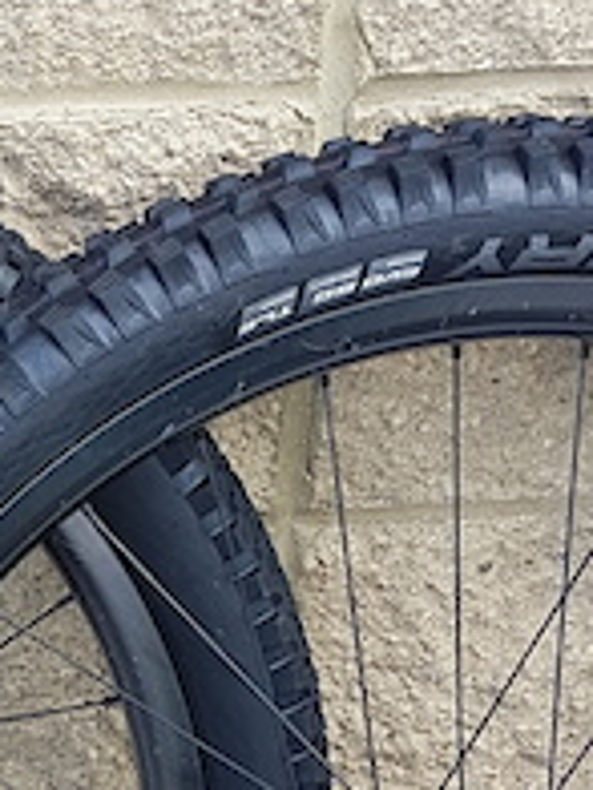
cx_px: -101
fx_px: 2421
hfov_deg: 13.6
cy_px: 649
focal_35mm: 106
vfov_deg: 18.4
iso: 40
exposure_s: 1/387
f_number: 1.7
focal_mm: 4.2
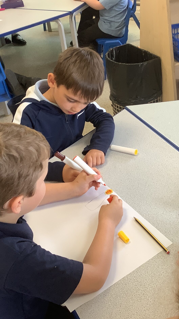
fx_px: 388
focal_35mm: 46
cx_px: 165
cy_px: 163
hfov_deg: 25.1
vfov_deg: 44.6
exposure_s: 1/50
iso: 64
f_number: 2.4
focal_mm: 3.3
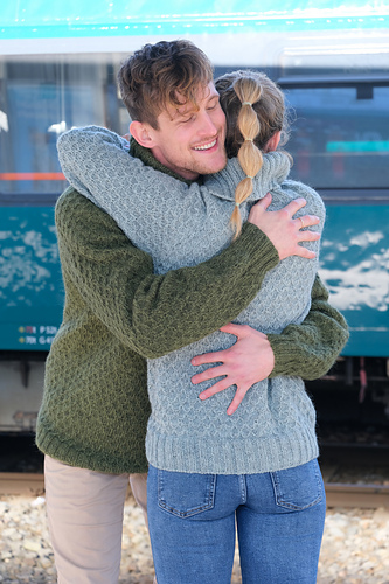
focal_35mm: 84
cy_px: 292
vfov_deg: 24.2
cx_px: 194
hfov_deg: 16.3
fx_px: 1362
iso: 320
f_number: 5
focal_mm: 56.2
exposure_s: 1/80
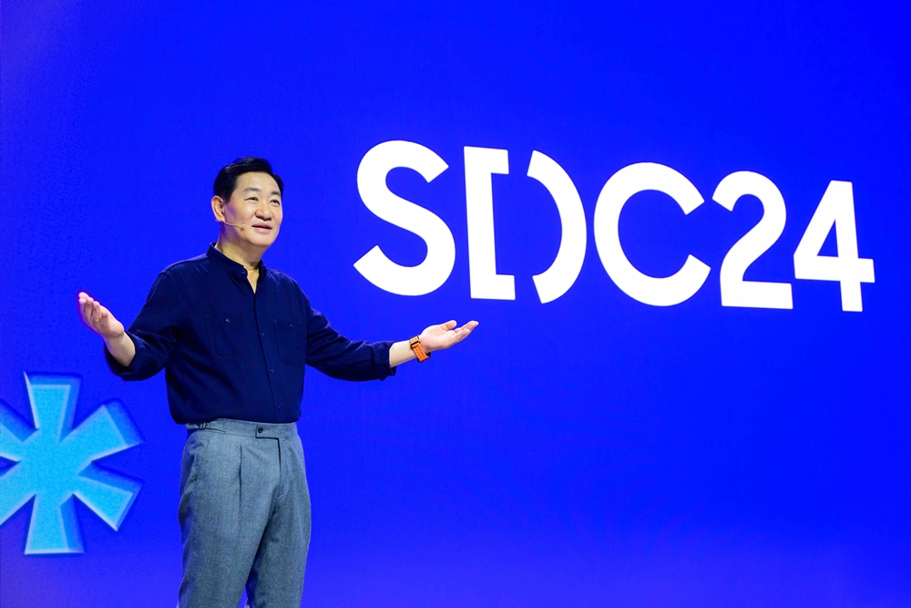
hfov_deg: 33.4
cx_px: 456
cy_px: 304
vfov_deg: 22.6
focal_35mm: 60
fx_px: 1518
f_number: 6
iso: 4000
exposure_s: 1/120
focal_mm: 60
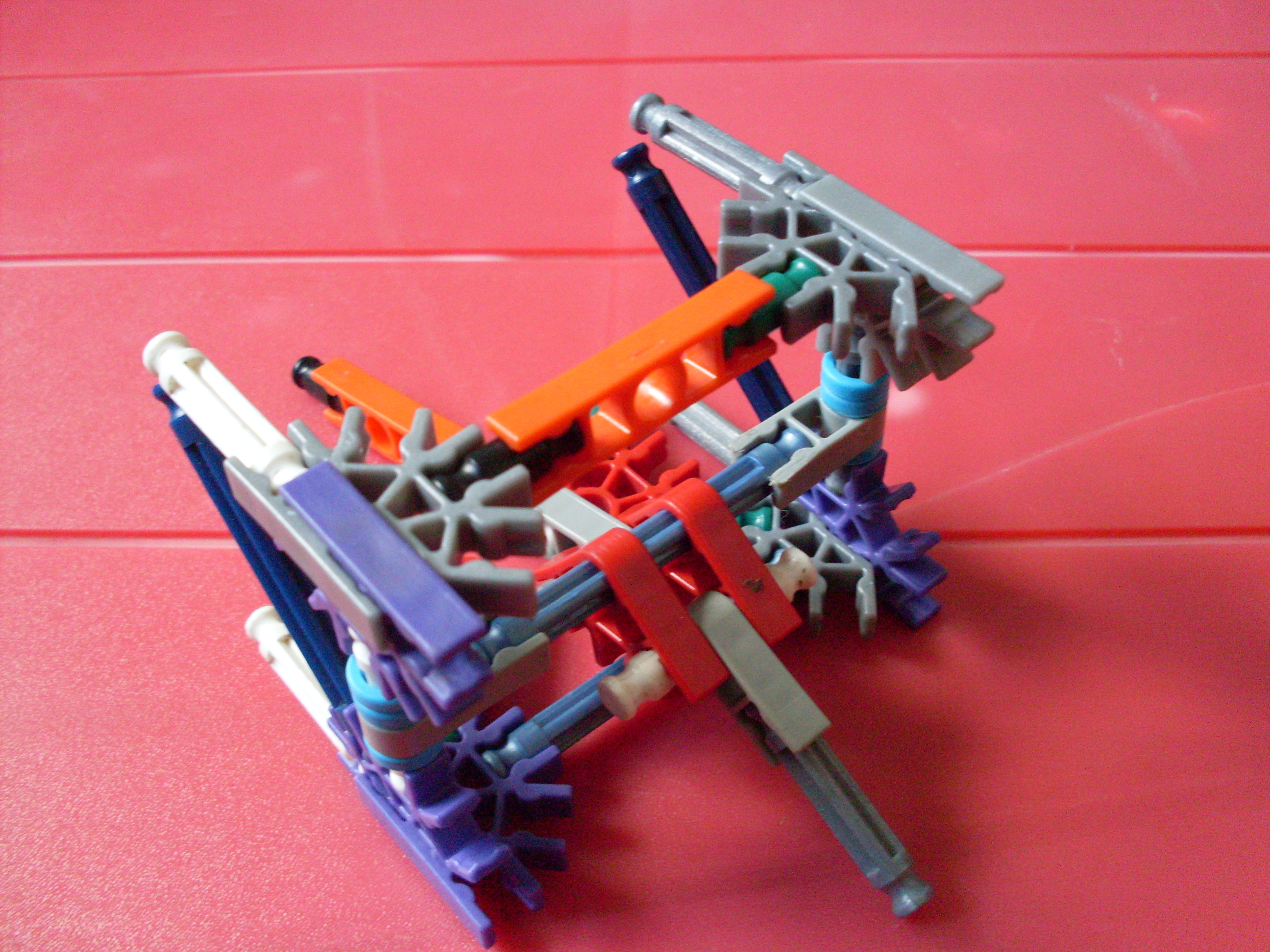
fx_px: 1394
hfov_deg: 49.0
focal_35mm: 38
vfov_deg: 37.7
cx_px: 635
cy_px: 476
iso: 200
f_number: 2.8
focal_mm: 6.3
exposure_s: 1/30
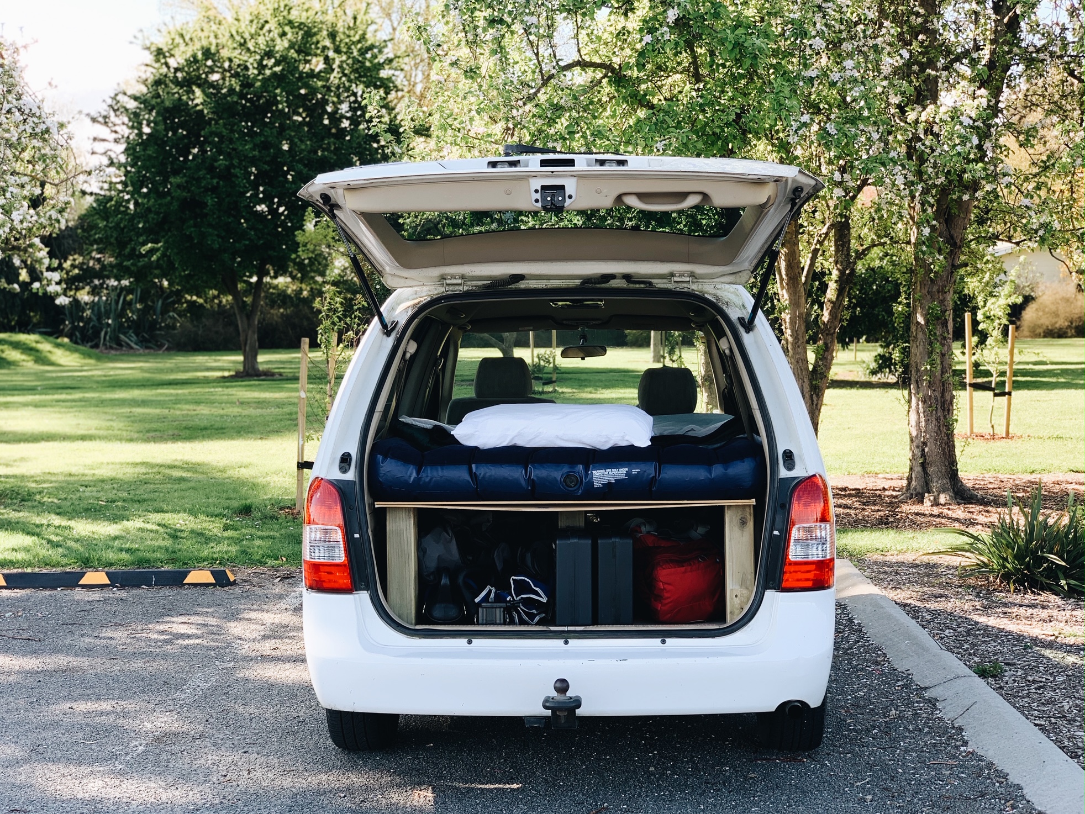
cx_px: 542
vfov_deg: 28.0
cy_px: 407
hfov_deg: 36.8
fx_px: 1630
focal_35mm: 52
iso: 16
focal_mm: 6
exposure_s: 1/120
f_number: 2.4
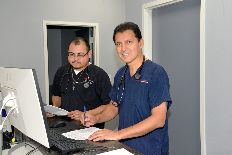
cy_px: 78
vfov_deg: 28.1
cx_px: 116
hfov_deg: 41.1
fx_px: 309
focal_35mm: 48
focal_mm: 48
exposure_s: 1/200
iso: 4000
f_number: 10
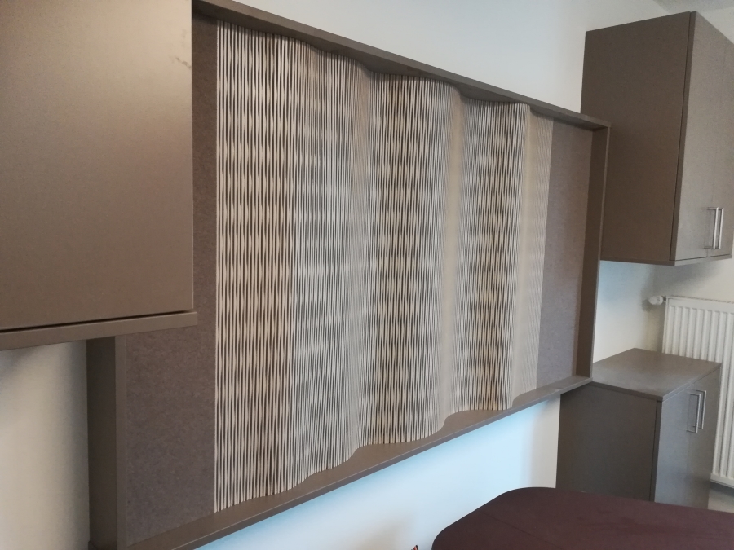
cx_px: 367
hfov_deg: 67.3
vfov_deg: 53.1
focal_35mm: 26
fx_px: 551
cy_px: 275
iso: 500
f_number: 2.2
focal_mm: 3.83
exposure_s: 1/25
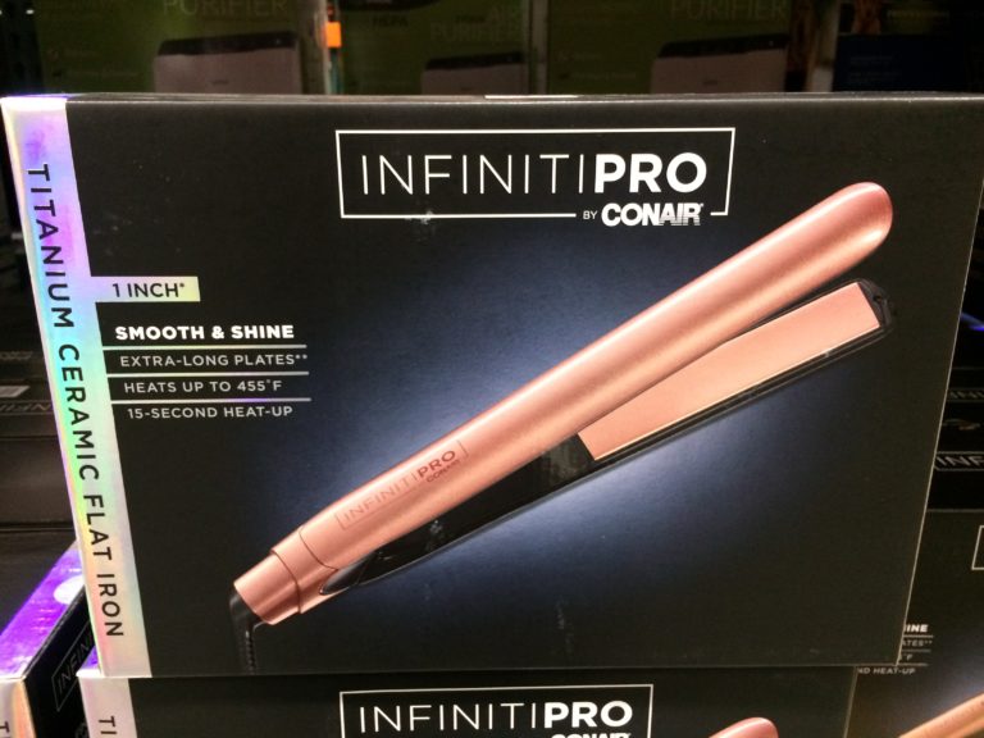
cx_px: 492
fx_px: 824
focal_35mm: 29
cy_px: 369
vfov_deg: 48.2
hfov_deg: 61.7
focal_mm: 4.15
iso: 320
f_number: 2.2
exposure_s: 1/25
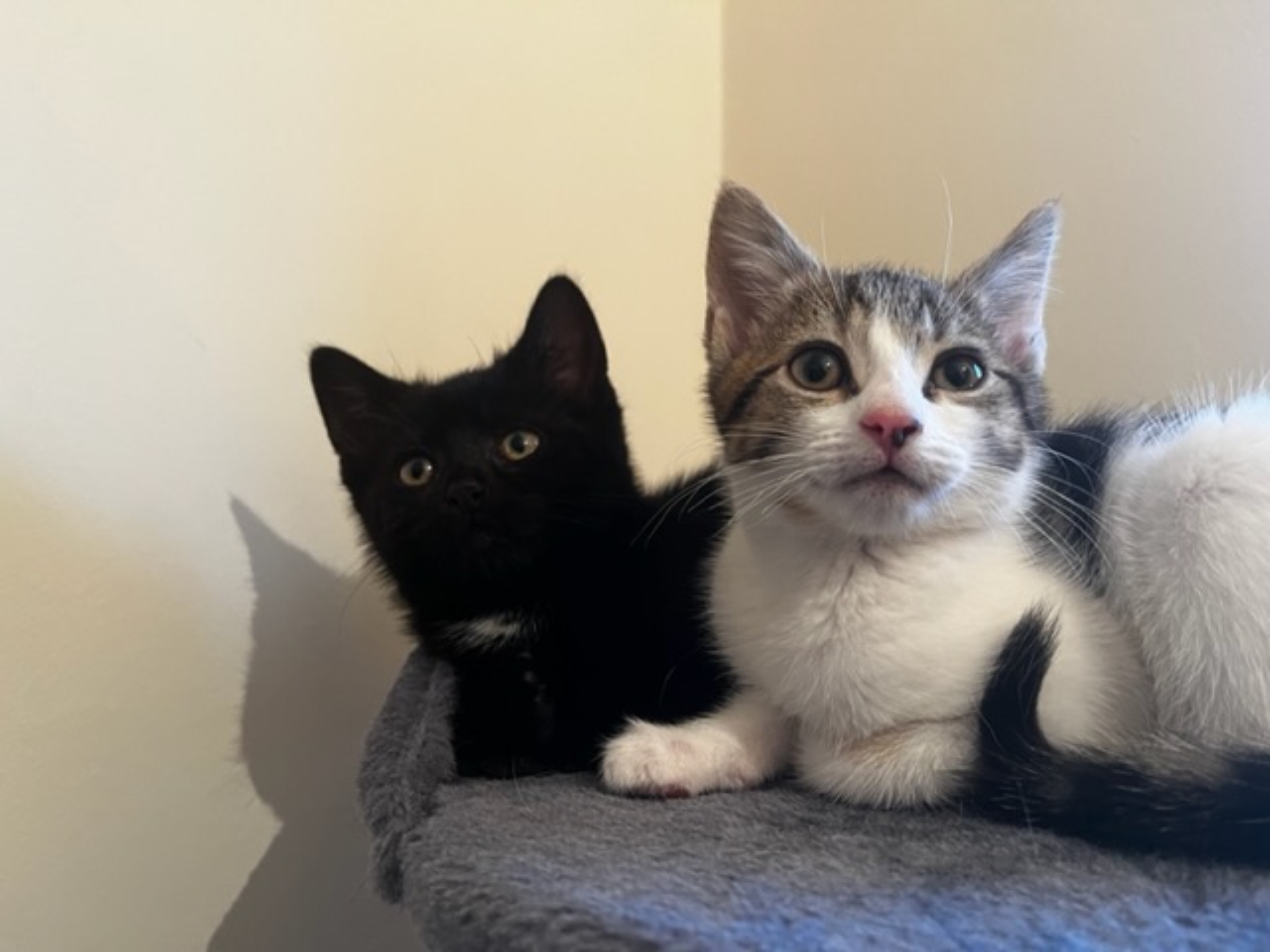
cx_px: 635
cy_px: 476
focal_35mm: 26
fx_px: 954
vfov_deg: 53.1
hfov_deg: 67.3
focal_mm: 5.1
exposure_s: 1/50
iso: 250
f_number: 1.6
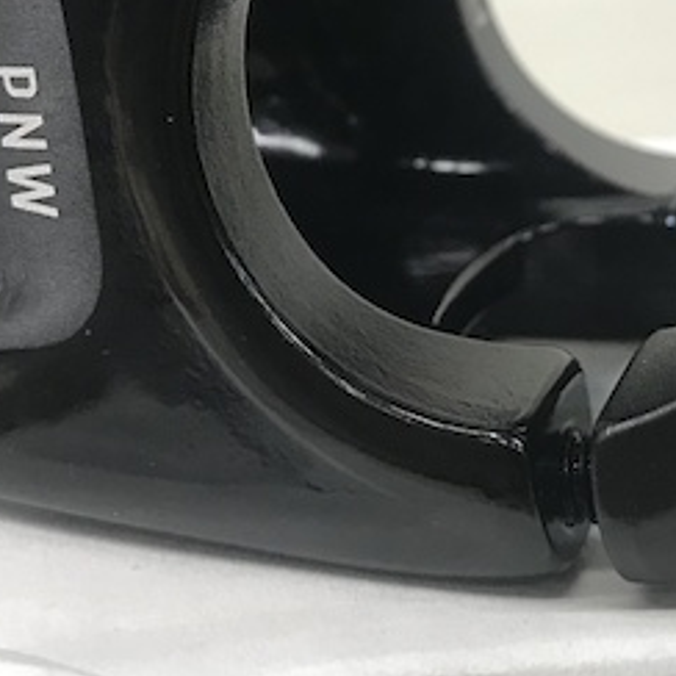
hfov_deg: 21.3
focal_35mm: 81
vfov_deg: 21.1
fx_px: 1790
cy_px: 116
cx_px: 446
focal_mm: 3.99
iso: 32
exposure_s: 1/30
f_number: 1.8
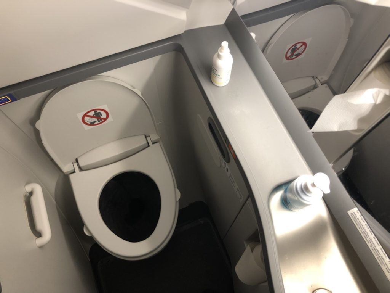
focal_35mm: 28
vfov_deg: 49.7
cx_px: 195
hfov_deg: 63.4
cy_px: 146
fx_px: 315
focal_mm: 4
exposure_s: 1/17
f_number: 1.8
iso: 40
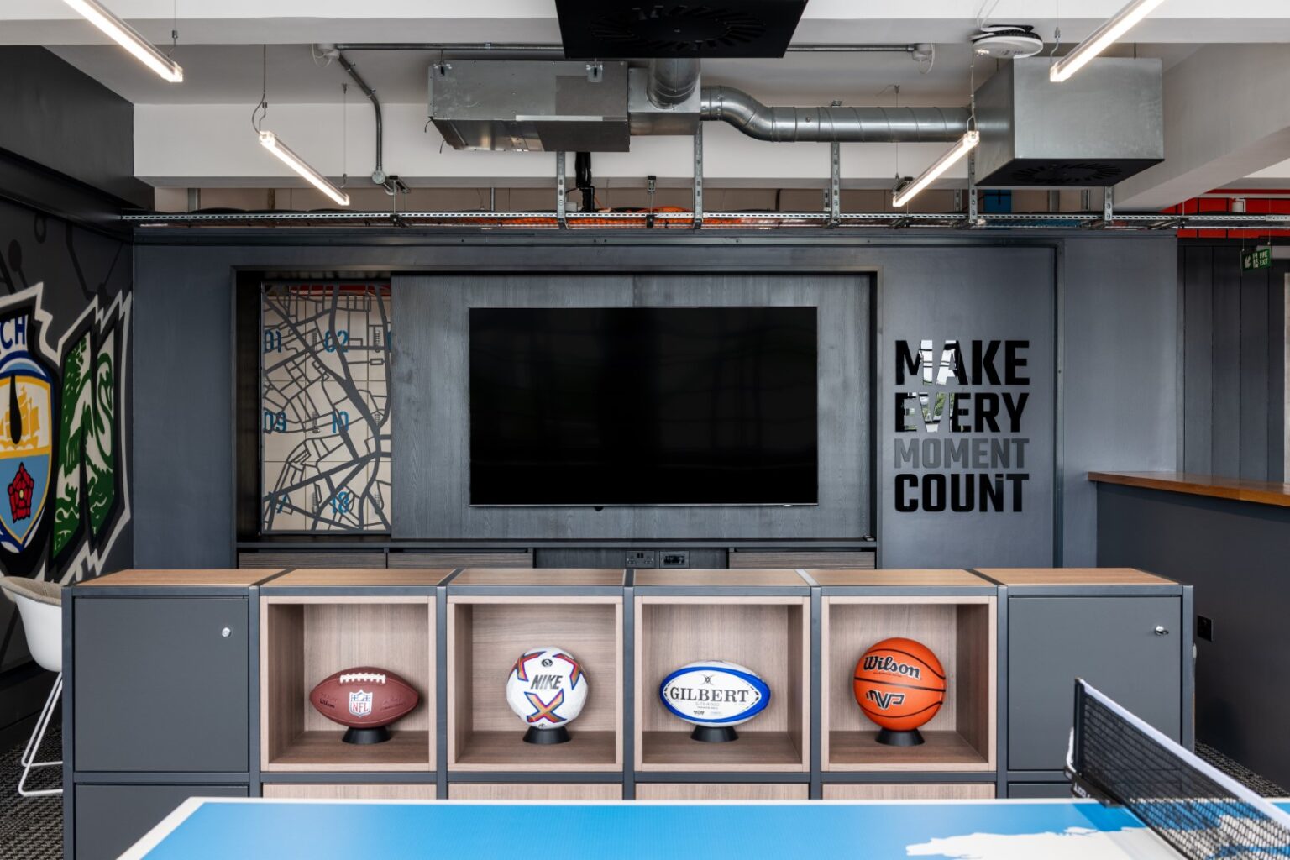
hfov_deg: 48.5
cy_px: 430
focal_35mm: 40
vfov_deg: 33.4
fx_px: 1433
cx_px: 645
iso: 100
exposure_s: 1/2.5
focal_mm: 40
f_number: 9
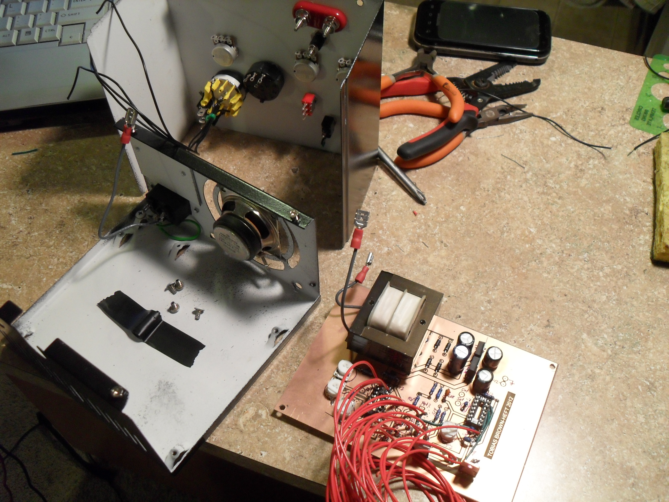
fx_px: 676
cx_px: 334
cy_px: 251
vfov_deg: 40.7
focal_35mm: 35
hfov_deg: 52.6
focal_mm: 6.2
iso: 200
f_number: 2.8
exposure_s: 1/30
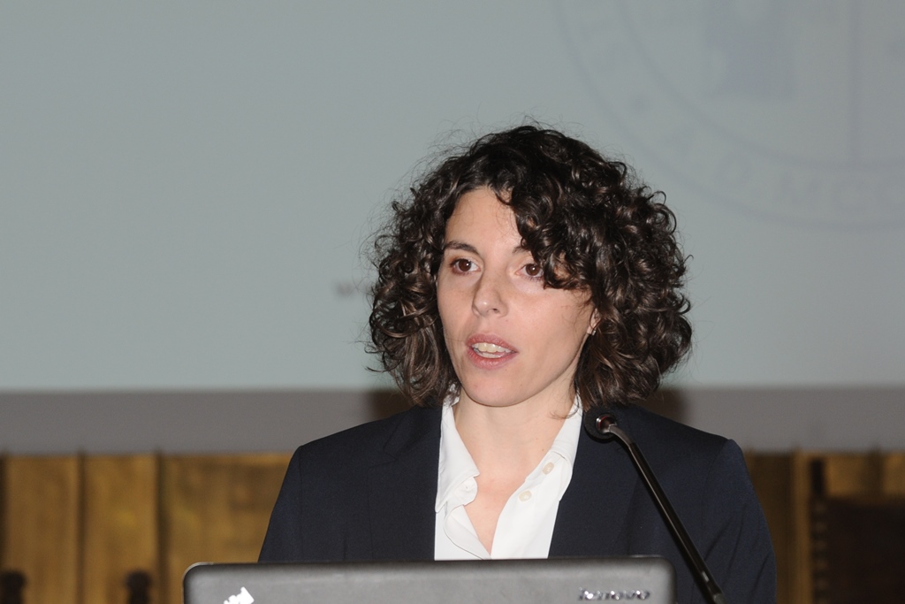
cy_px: 302
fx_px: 2828
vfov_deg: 12.2
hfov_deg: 18.2
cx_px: 452
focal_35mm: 112
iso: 320
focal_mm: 75
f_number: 5.6
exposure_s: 1/125
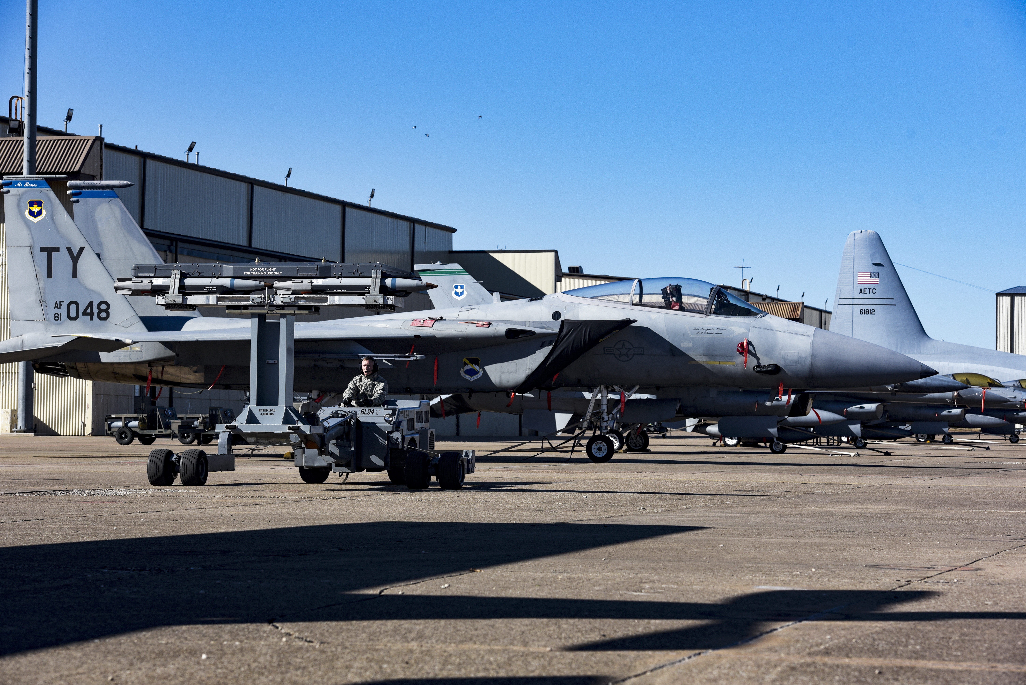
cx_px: 513
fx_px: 2993
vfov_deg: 13.1
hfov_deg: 19.4
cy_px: 342
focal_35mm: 105
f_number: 8
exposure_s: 1/1000
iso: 200
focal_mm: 105
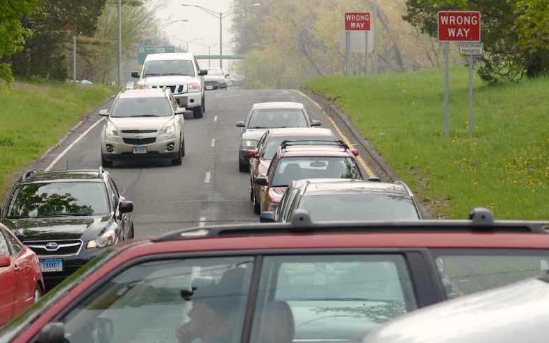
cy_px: 98
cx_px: 174
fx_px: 2768
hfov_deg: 11.3
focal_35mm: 185
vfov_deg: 7.1
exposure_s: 1/1000
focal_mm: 70
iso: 320
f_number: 5.6
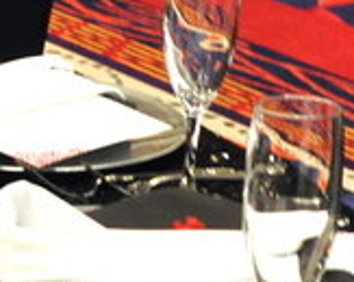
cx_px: -840
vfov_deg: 6.1
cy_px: 91
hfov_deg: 6.7
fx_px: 2658
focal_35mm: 254
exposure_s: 1/15
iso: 450
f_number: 4
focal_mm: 21
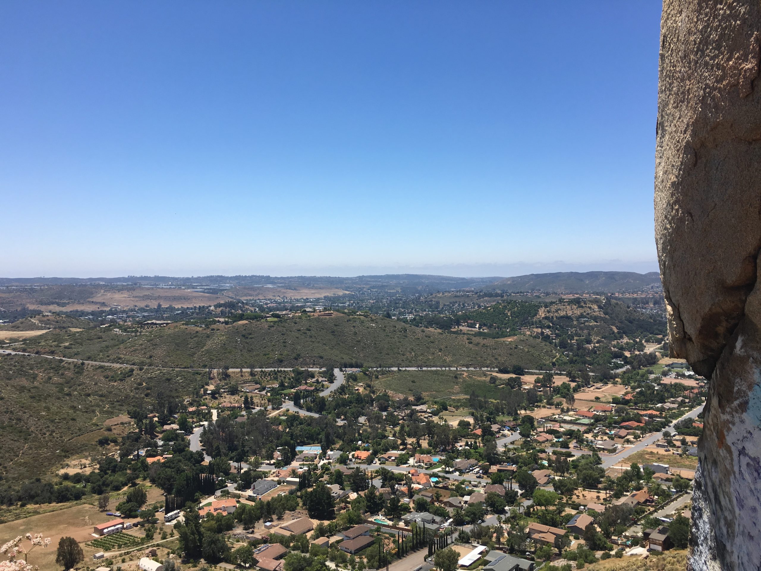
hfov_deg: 61.7
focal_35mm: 29
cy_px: 286
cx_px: 380
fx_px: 638
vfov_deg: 48.2
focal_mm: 4.15
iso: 25
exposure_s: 1/1876
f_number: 2.2
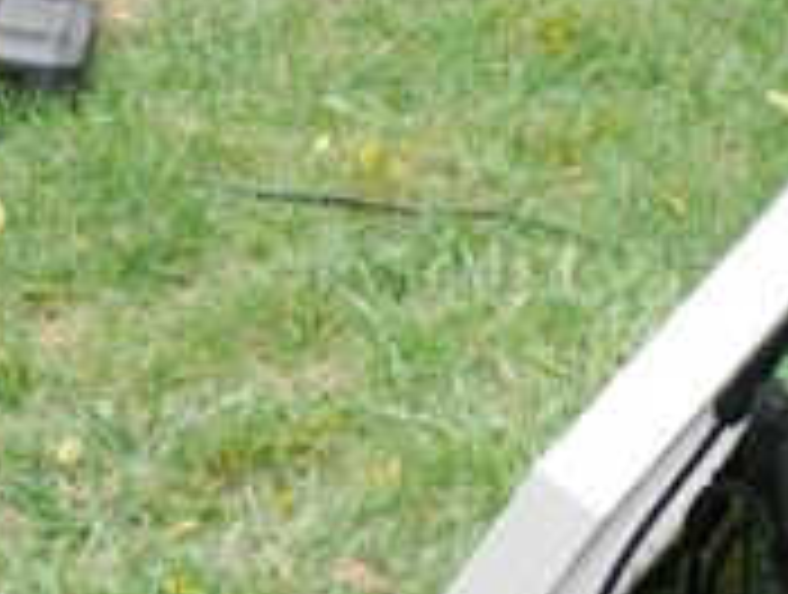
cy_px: 688
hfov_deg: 7.7
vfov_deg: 5.8
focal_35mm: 254
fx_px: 5794
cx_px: 1139
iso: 320
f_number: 4.4
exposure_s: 1/80
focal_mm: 32
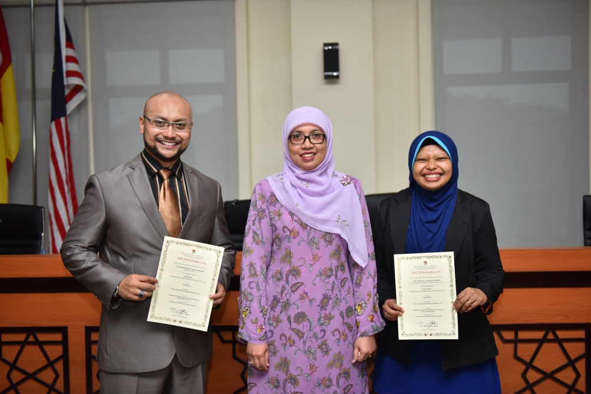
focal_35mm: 49
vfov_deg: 27.5
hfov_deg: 40.3
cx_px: 297
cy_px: 200
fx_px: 804
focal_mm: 48
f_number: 2.8
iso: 400
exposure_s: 1/200
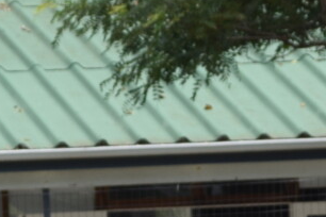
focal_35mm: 932
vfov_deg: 1.5
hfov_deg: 2.2
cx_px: 79
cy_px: 423
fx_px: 8442
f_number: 8
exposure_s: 1/400
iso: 200
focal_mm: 95
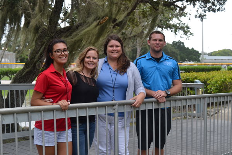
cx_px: 116
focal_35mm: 51
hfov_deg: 38.9
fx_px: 329
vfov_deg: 26.5
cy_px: 78
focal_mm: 34
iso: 100
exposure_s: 1/160
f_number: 6.3
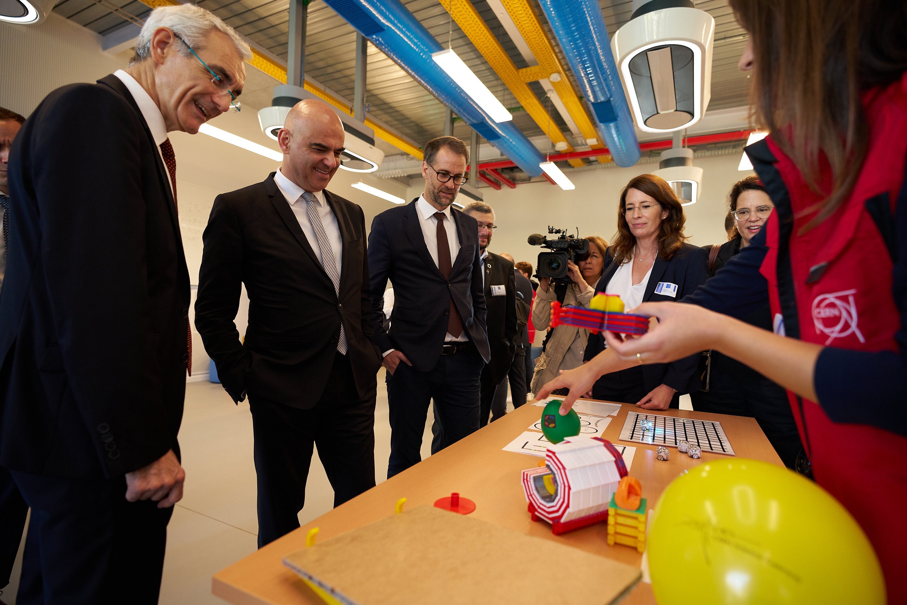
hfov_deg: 90.0
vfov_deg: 67.4
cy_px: 302
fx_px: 454
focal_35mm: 18
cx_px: 454
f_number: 2.8
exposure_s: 1/125
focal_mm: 18
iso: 1000
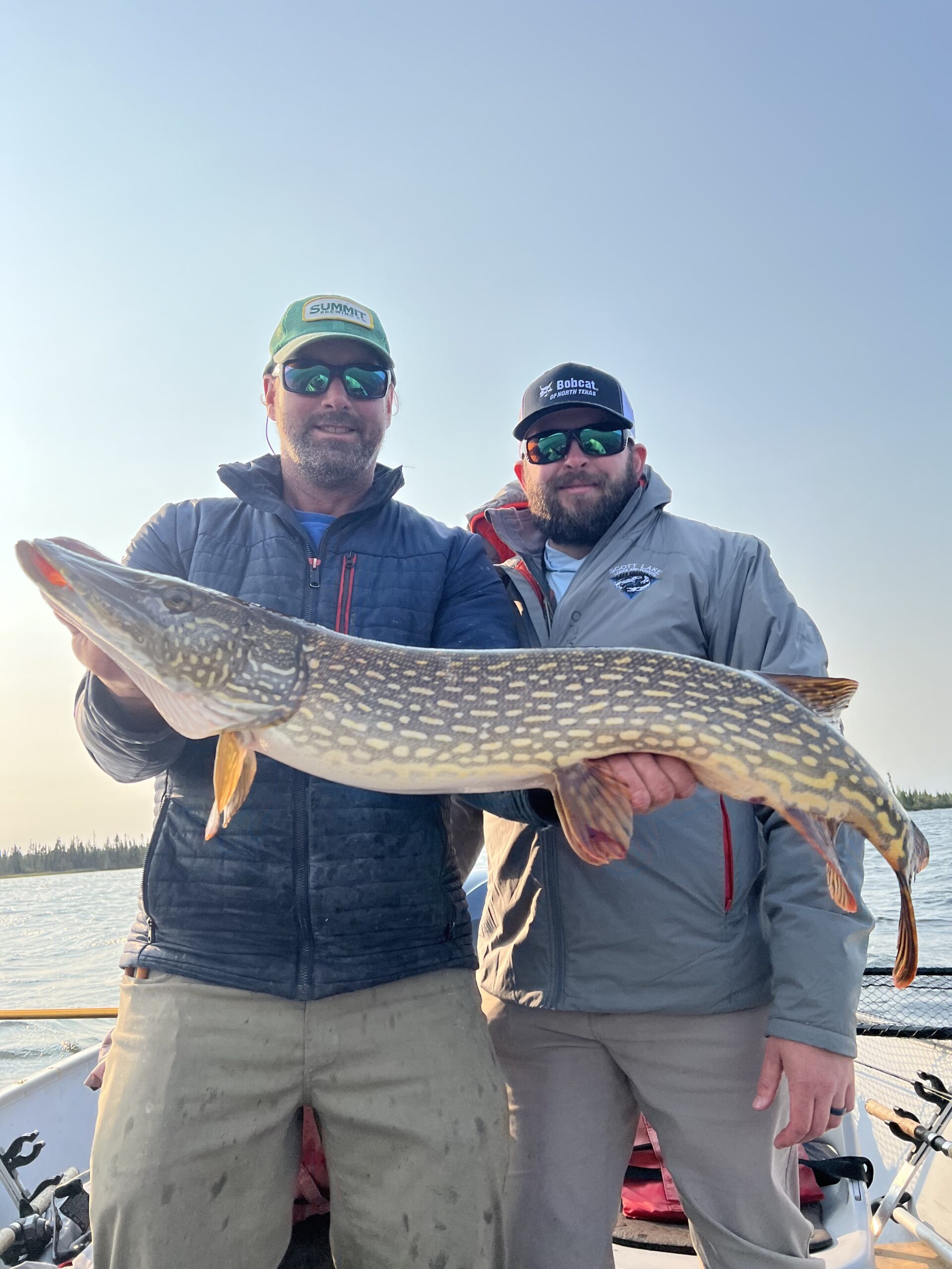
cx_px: 476
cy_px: 634
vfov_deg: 67.3
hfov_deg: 53.1
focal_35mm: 26
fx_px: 953
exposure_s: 1/3460
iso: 50
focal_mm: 5.7
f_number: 1.5
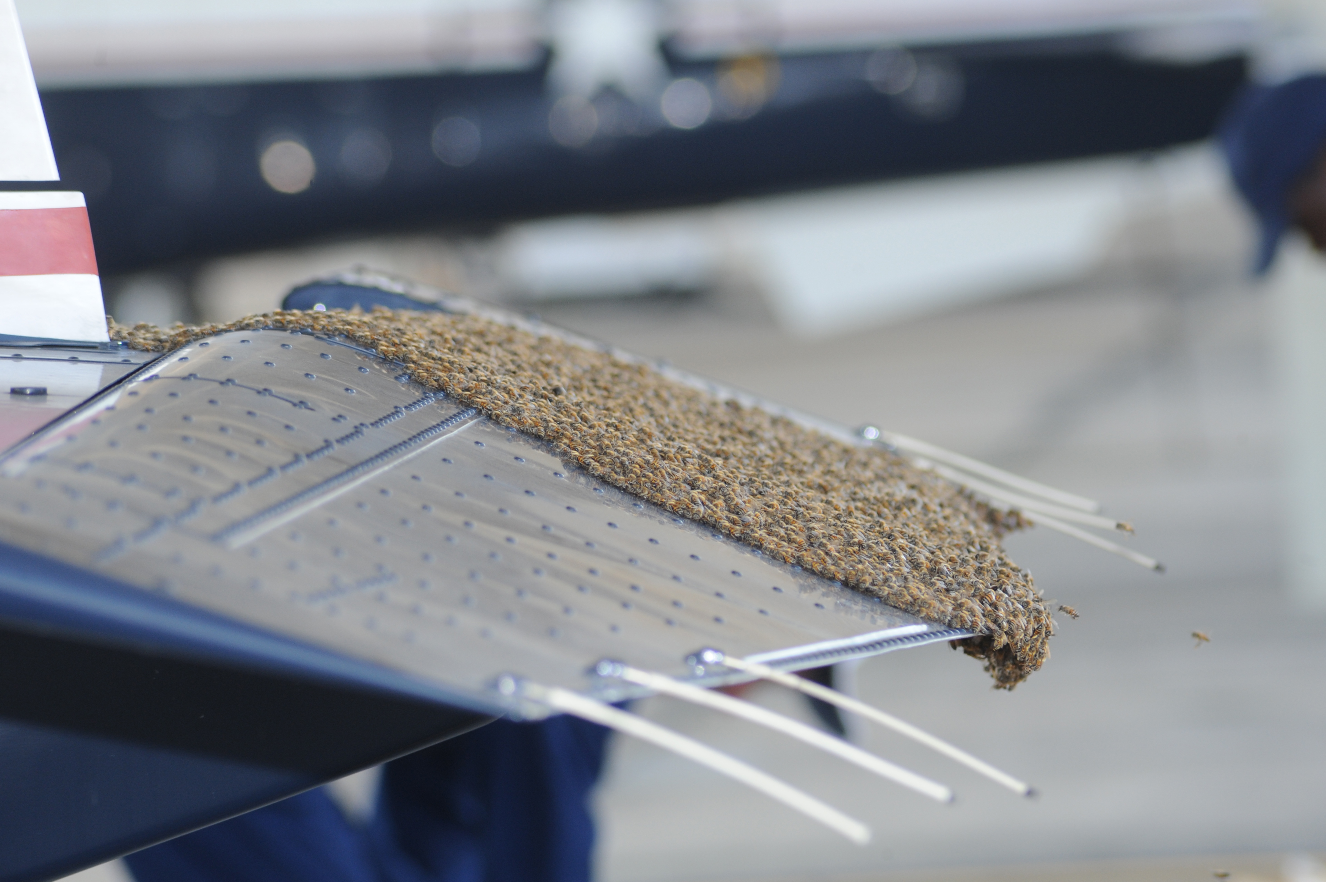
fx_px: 12220
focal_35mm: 332
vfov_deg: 4.1
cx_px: 637
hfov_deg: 6.2
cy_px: 424
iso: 800
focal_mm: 300
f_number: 10
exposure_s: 1/250
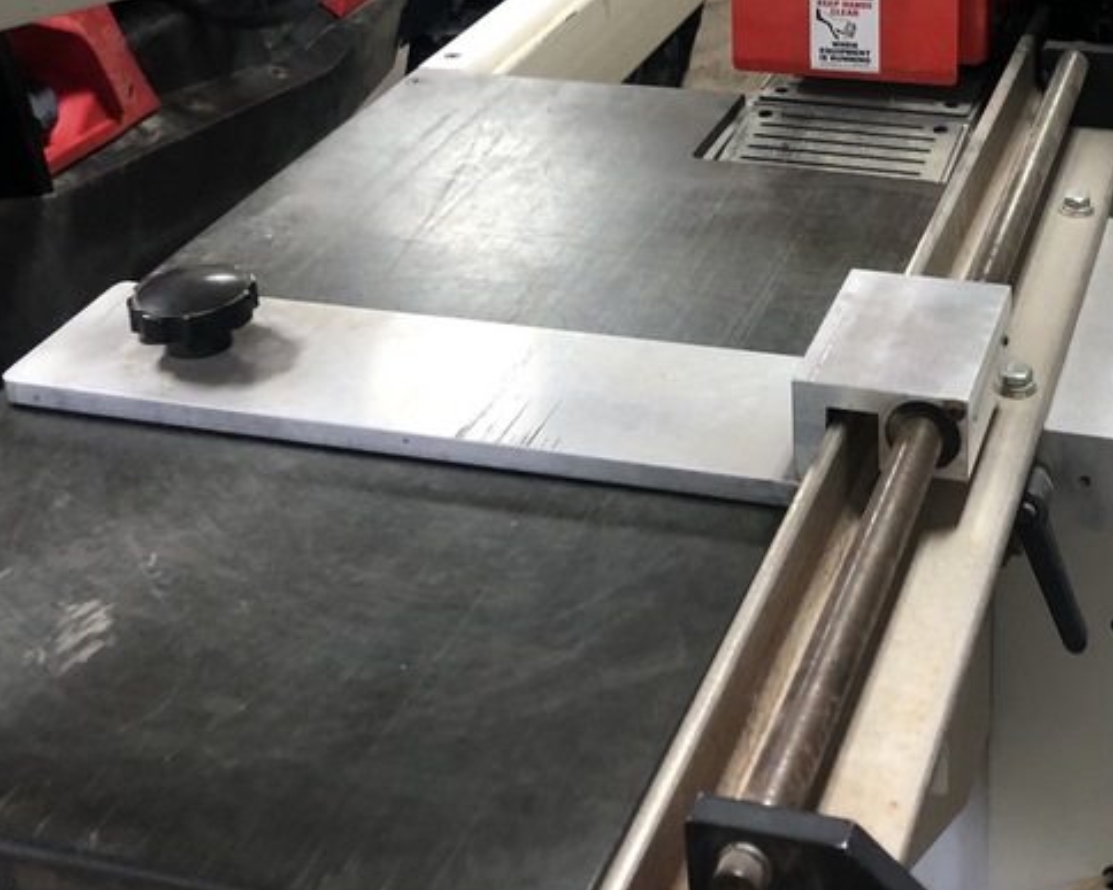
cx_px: 835
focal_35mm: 61
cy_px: -14
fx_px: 2009
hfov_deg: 30.4
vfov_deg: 23.8
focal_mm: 3.99
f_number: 1.8
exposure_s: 1/15
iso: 50
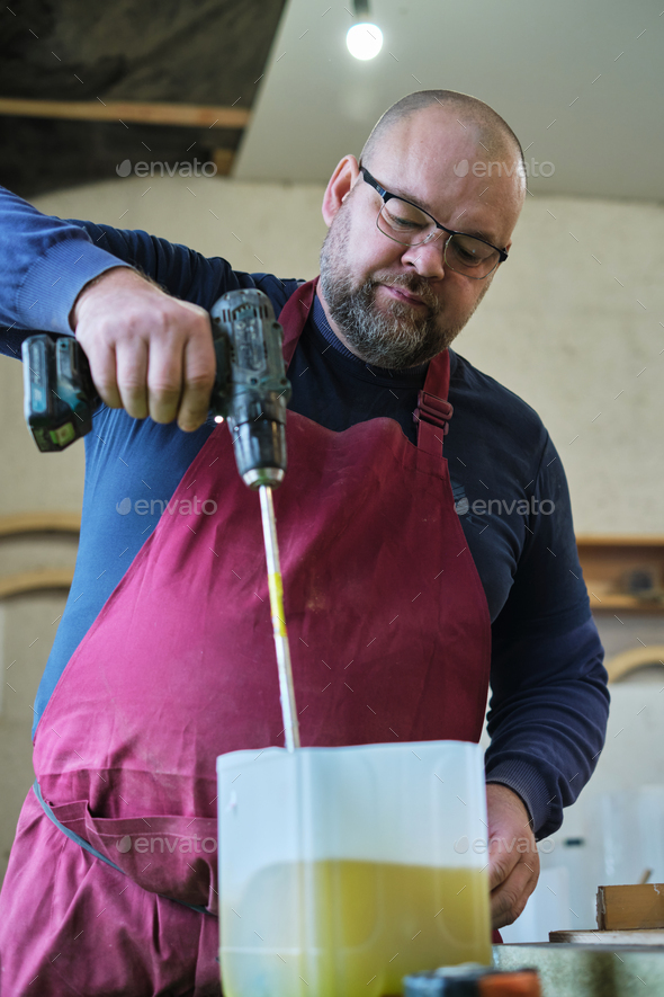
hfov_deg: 25.5
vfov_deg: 37.5
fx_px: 1466
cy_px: 498
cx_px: 332
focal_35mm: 53
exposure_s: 1/160
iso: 500
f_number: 2
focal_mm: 35
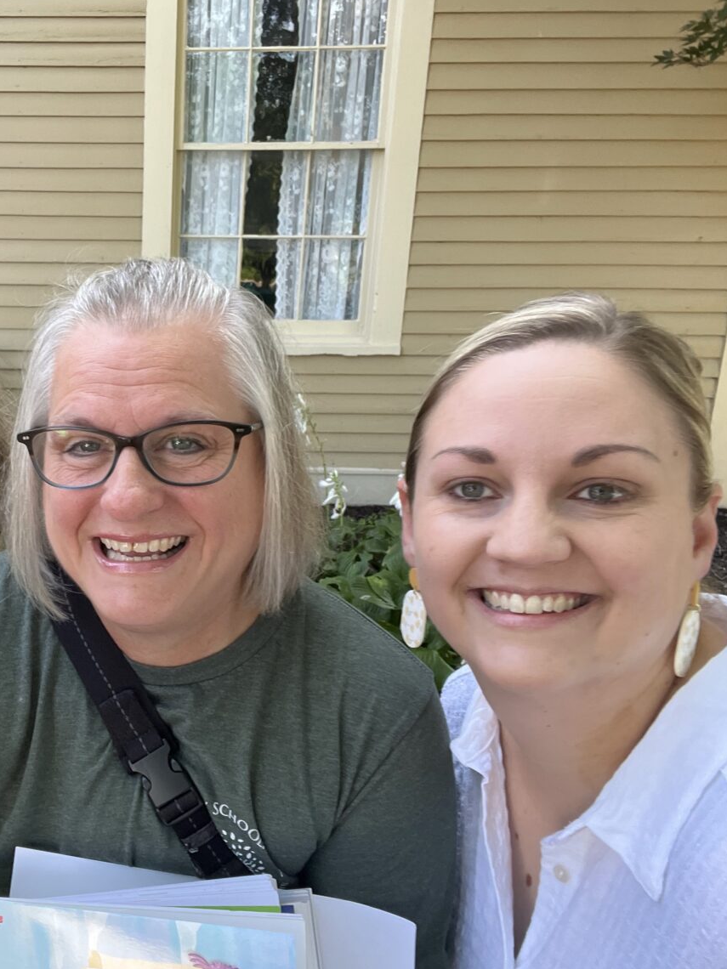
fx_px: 868
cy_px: 481
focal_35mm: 31
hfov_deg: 42.8
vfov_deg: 58.4
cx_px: 120
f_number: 2.2
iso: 64
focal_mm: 2.71
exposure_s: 1/121
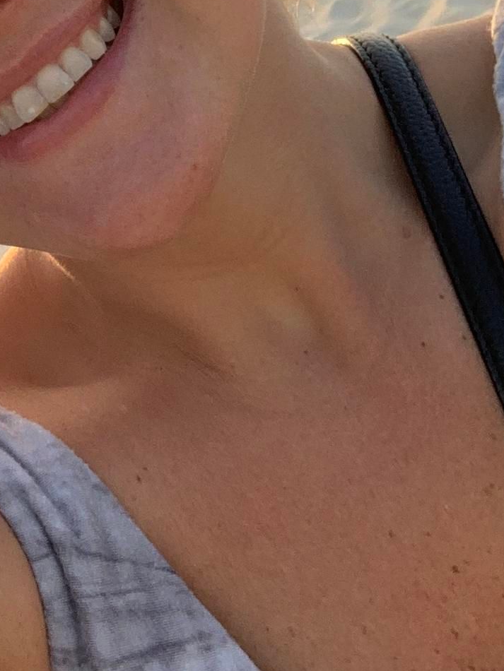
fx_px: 2018
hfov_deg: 13.6
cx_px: -205
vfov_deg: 18.3
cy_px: -50
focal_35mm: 104
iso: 25
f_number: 2.2
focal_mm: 2.87
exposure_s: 1/121
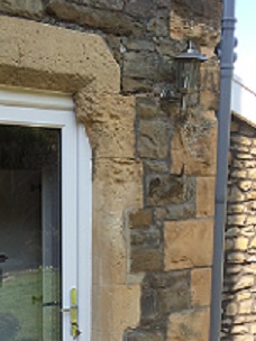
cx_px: 37
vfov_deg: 32.4
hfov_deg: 25.1
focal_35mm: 57
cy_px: 294
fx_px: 562
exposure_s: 1/533
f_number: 2.2
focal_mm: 4.15
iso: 32
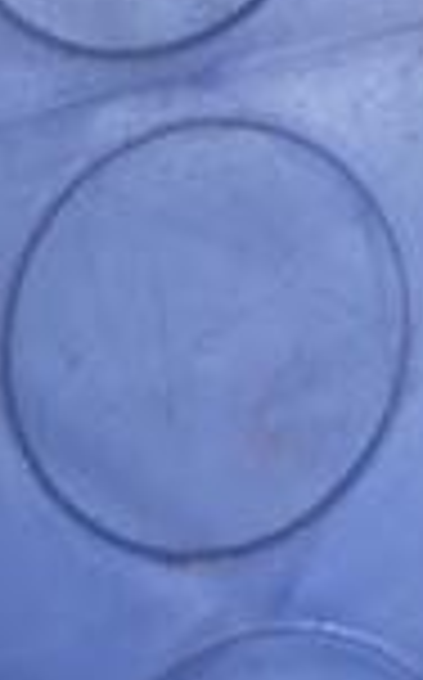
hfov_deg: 7.9
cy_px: -865
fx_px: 2812
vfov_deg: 11.7
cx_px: 1048
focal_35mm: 152
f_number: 1.8
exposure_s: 1/40
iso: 200
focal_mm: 5.58
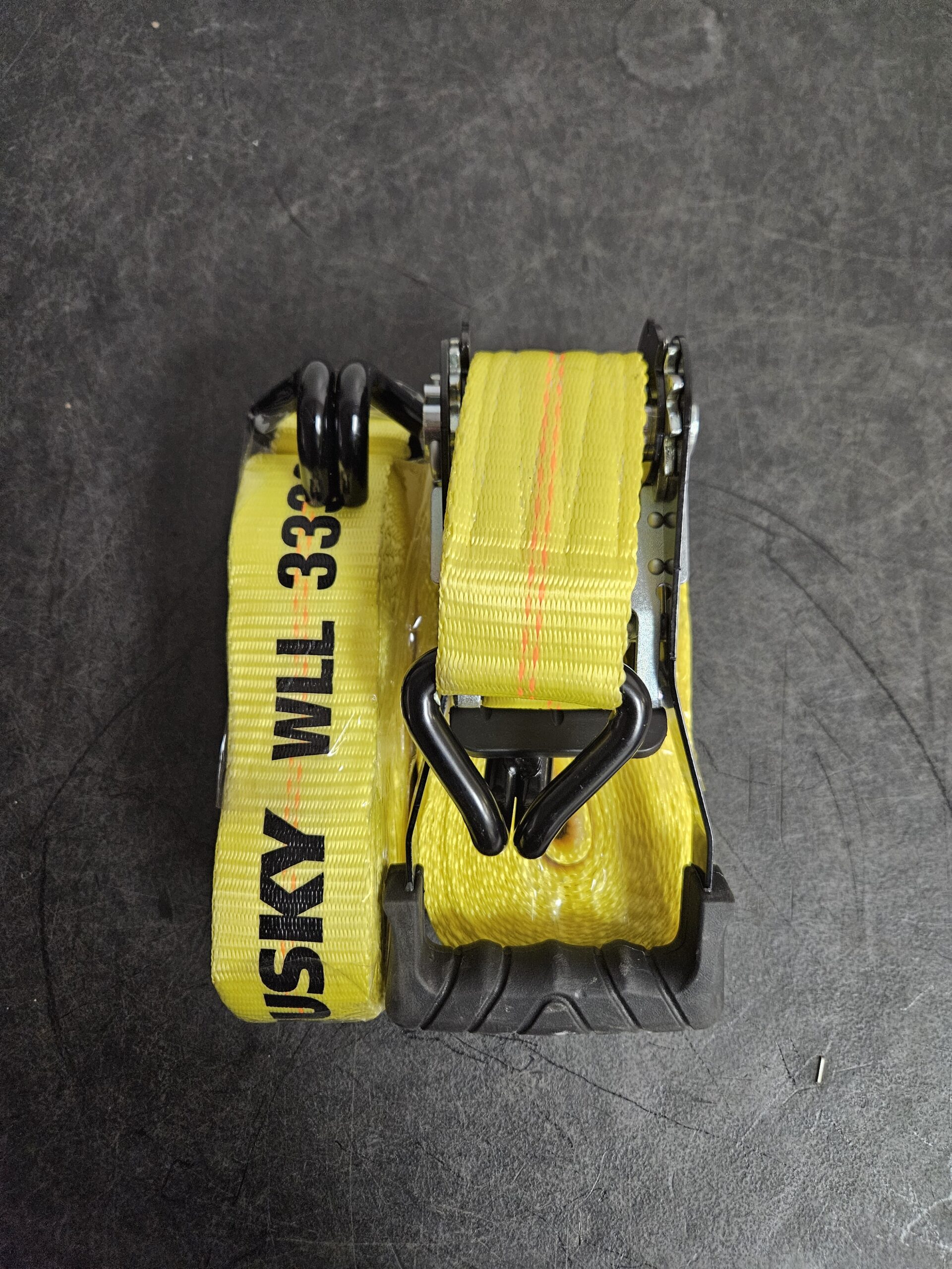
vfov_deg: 73.9
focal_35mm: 23
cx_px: 476
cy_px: 634
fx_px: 843
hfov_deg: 58.9
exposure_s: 1/120
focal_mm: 5.4
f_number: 1.8
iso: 640
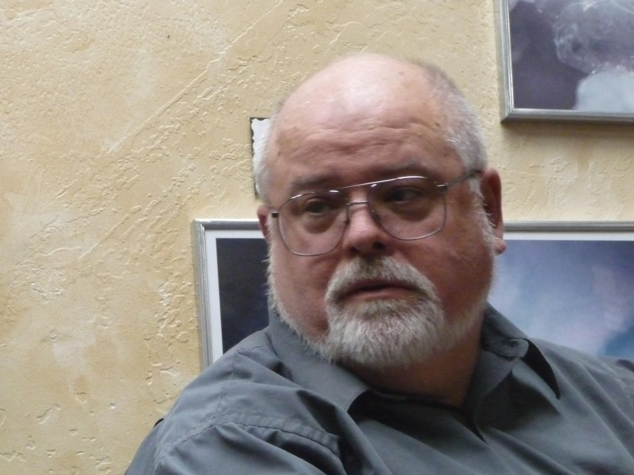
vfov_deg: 9.2
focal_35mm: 162
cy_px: 238
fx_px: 2967
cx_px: 317
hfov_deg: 12.2
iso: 800
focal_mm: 20.3
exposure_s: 1/50
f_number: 4.7
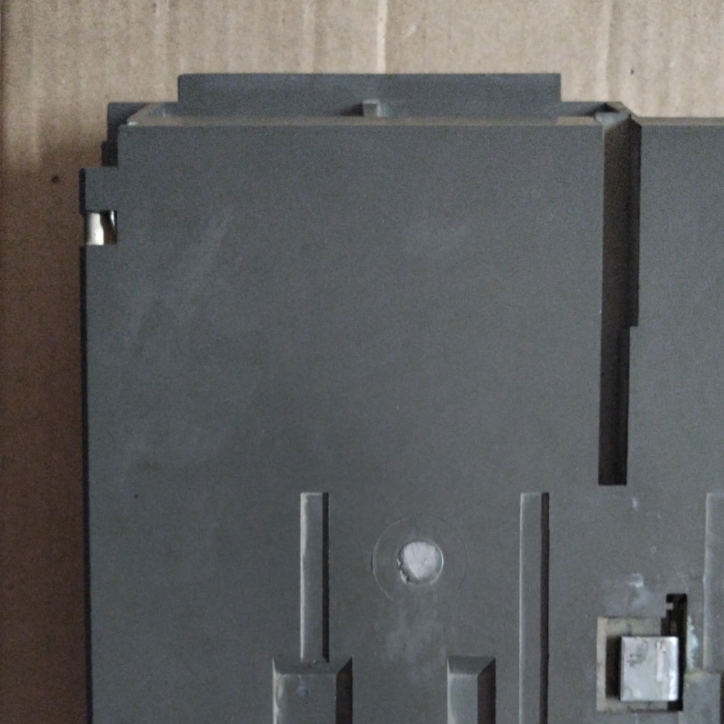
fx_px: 923
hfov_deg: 42.8
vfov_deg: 41.4
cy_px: 556
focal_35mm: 39
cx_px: 371
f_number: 1.8
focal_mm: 4.75
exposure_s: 1/14
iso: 2279
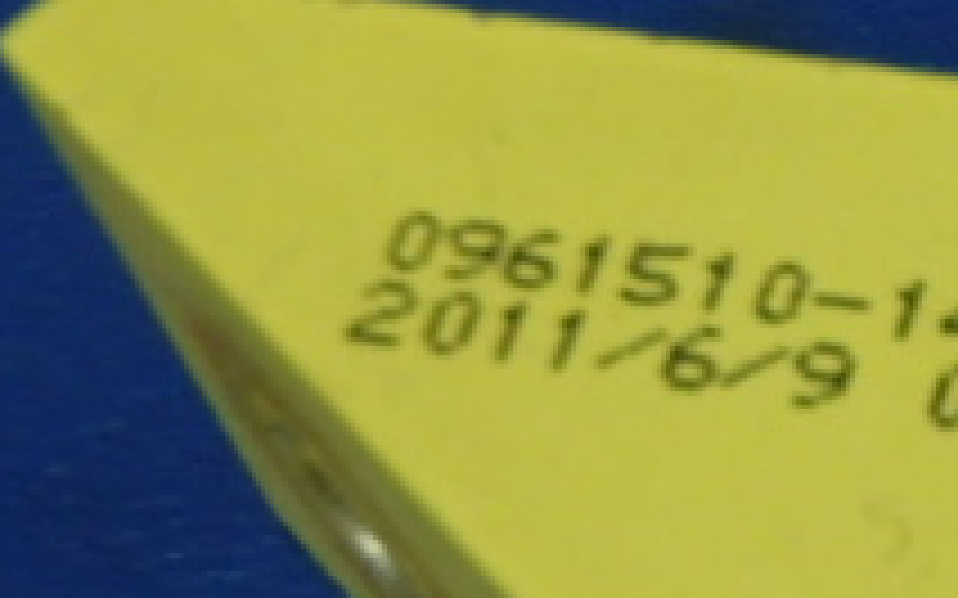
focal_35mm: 166
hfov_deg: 12.2
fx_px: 4333
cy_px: 432
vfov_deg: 7.9
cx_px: 1309
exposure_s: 1/40
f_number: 5
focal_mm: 9.4
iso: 640
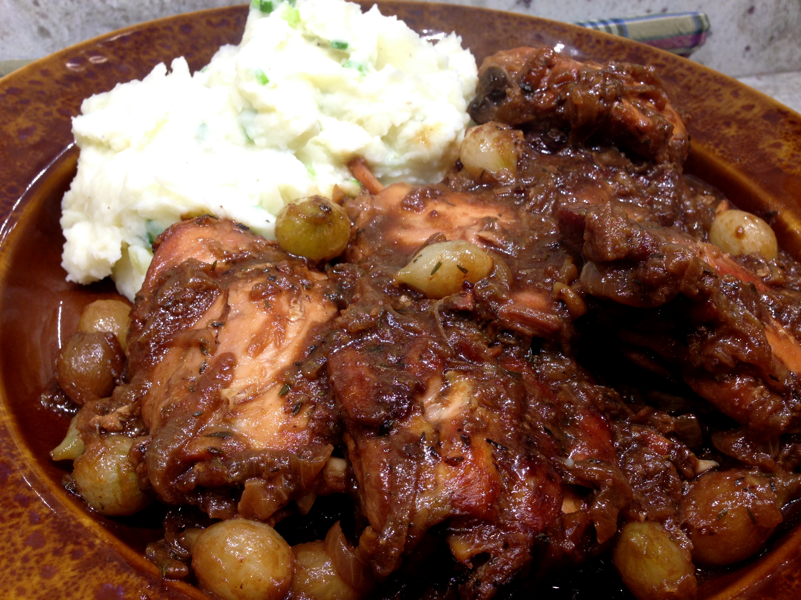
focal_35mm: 33
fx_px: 764
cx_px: 400
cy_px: 300
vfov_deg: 42.9
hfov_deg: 55.4
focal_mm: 4.12
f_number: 2.4
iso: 50
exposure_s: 1/24
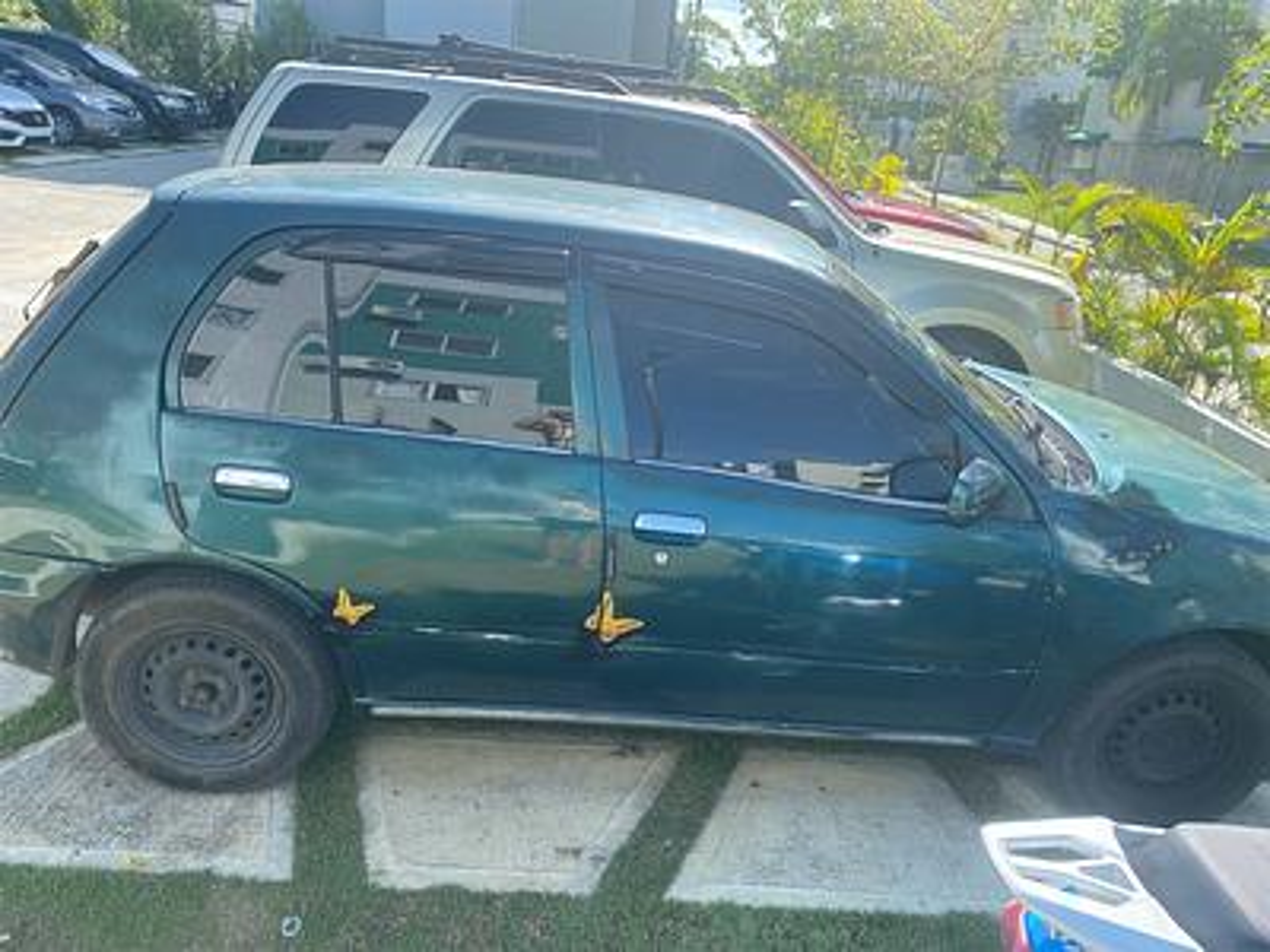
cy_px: 476
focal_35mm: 26
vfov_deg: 53.1
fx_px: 954
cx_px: 635
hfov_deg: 67.3
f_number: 1.8
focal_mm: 4.25
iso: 32
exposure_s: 1/858
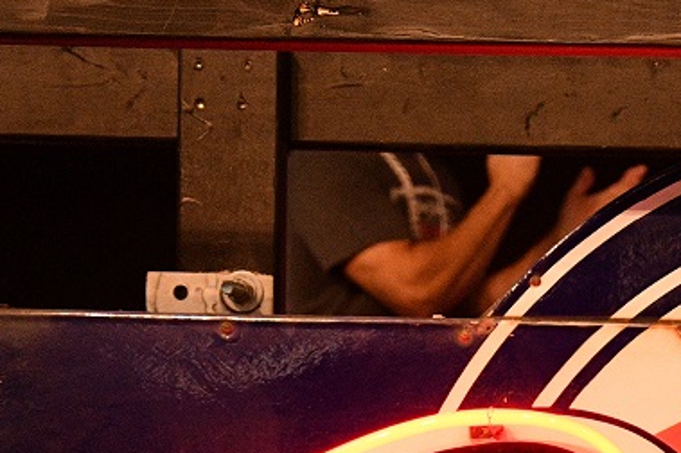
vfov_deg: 6.8
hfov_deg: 10.3
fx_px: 3704
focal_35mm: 196
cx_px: 904
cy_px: 799
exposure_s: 1/320
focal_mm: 48
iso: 2500
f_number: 4.5
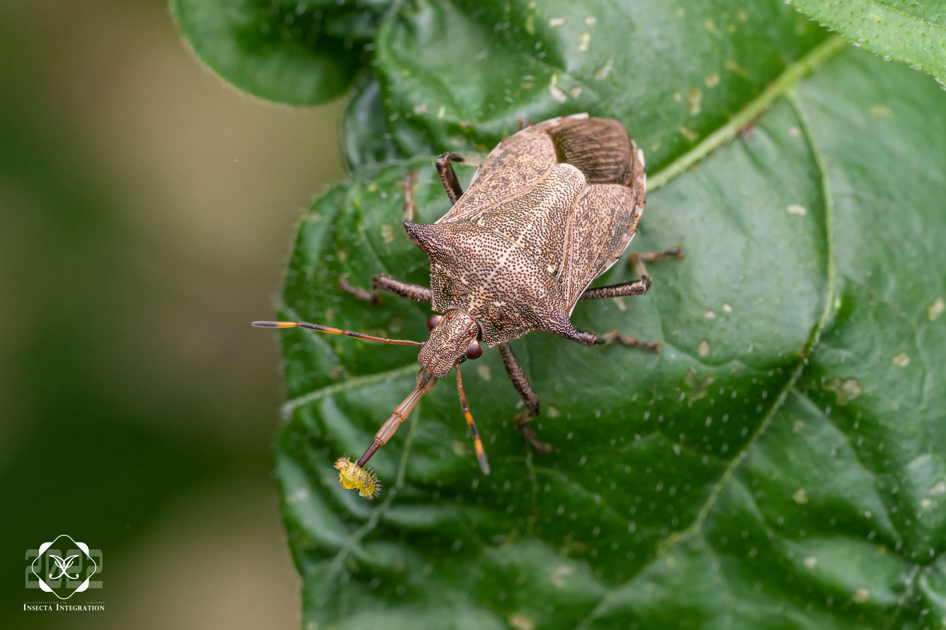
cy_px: 315
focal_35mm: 105
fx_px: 2759
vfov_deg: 13.0
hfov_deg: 19.5
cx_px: 473
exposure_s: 1/200
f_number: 14
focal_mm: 105
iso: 200
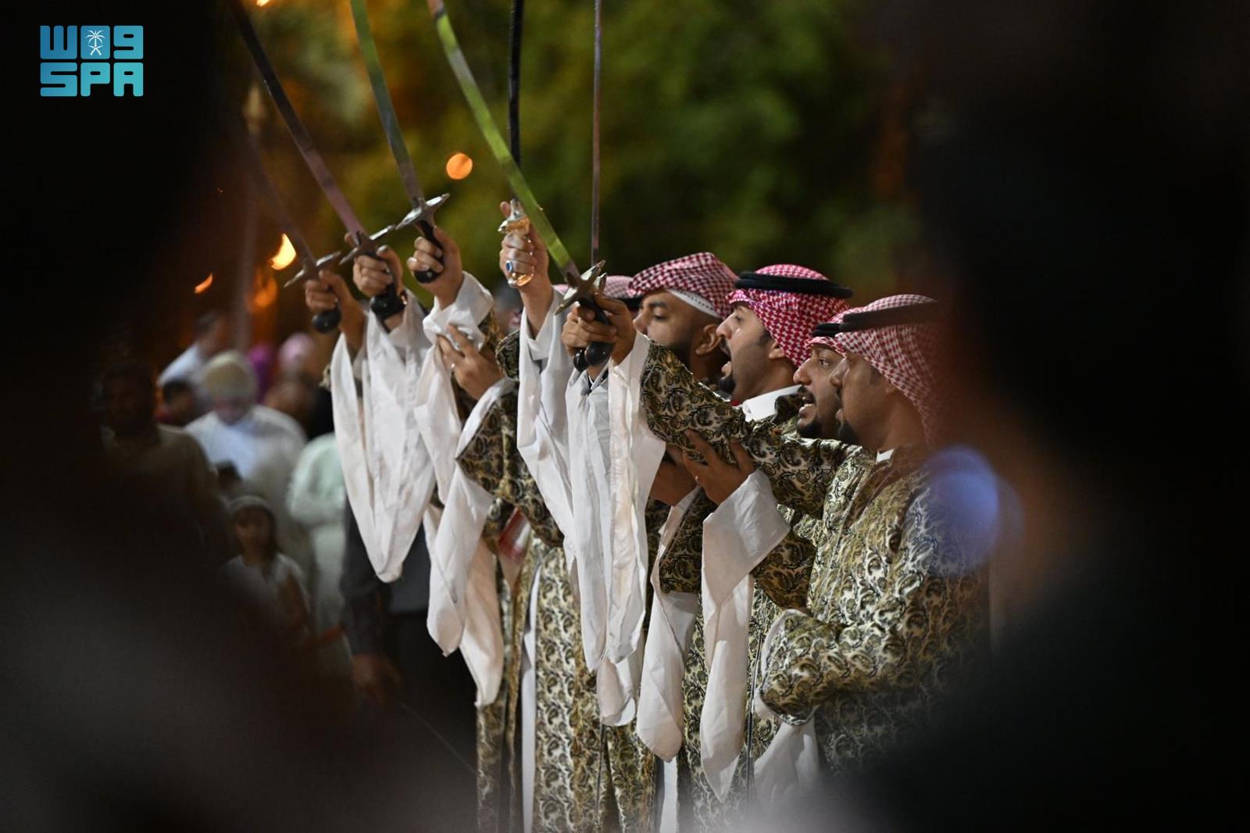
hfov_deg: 12.8
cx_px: 625
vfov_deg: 8.6
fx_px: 5554
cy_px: 416
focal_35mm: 160
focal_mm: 160
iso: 8000
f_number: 2.8
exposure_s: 1/125
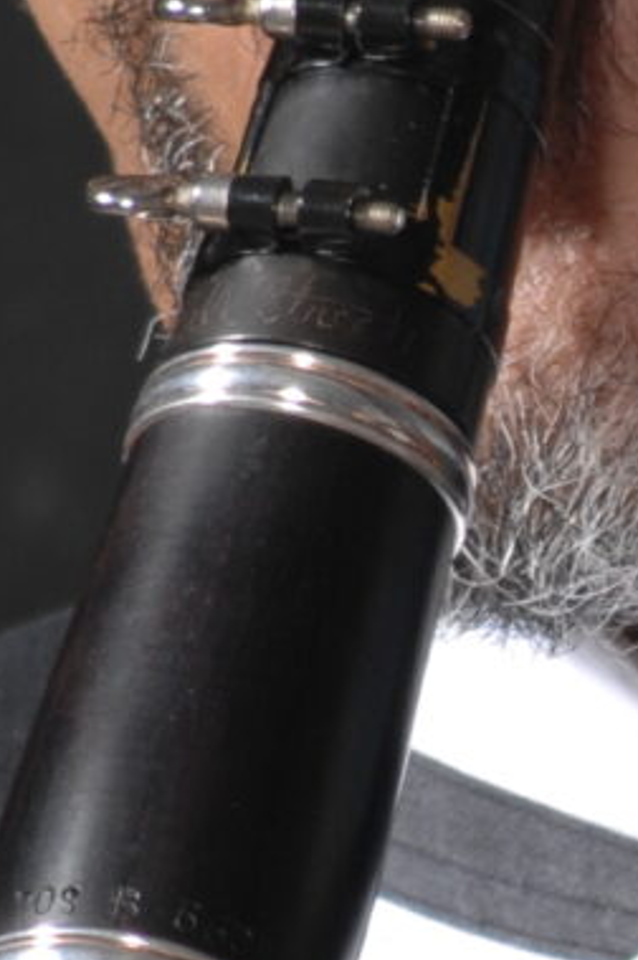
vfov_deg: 1.1
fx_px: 51236
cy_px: 527
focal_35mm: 1924
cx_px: 722
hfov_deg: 0.7
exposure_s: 1/250
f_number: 8
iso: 100
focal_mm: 190
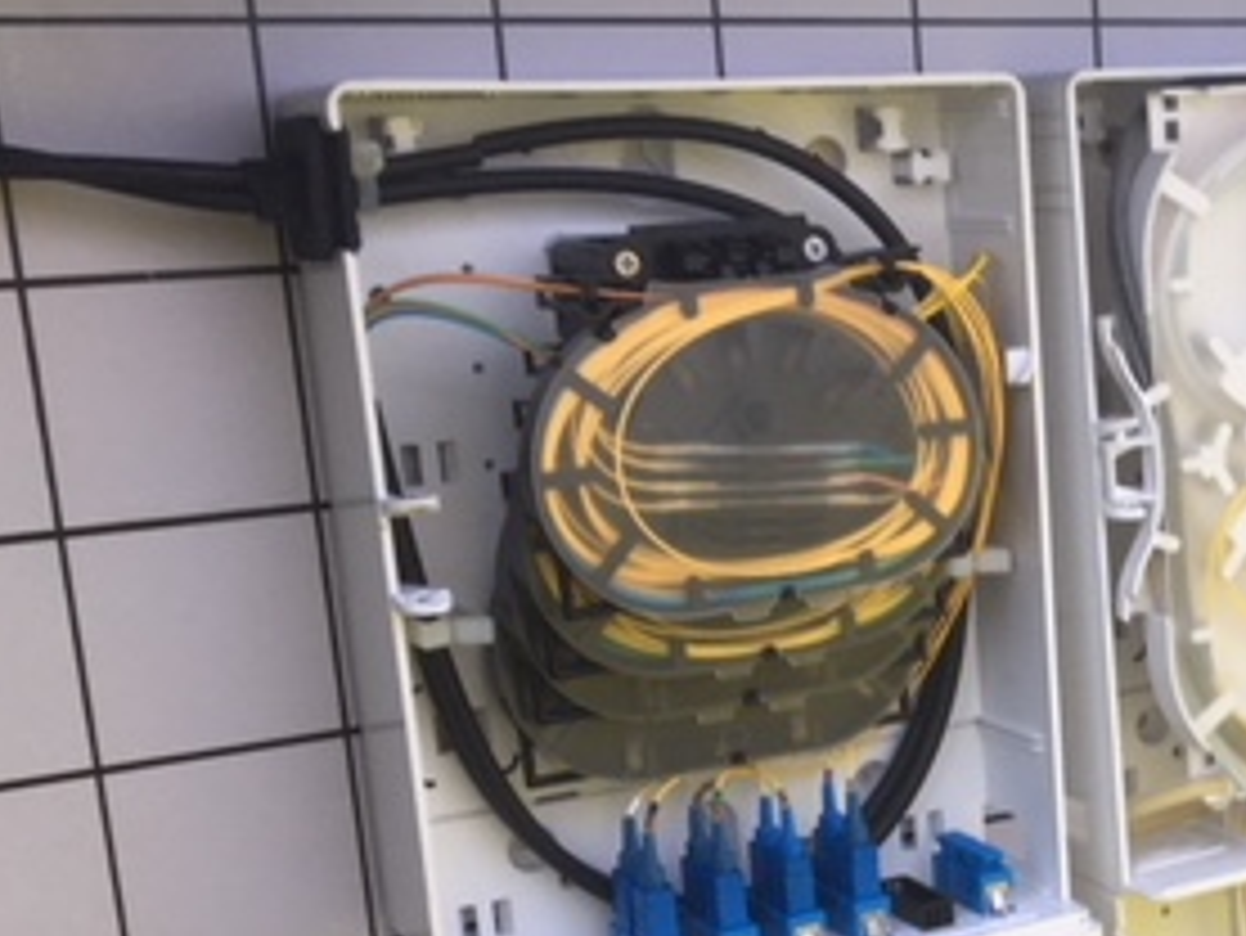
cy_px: 770
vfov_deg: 21.6
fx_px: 2413
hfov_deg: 27.1
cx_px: 1291
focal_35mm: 67
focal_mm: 4.15
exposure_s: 1/50
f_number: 2.2
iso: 25
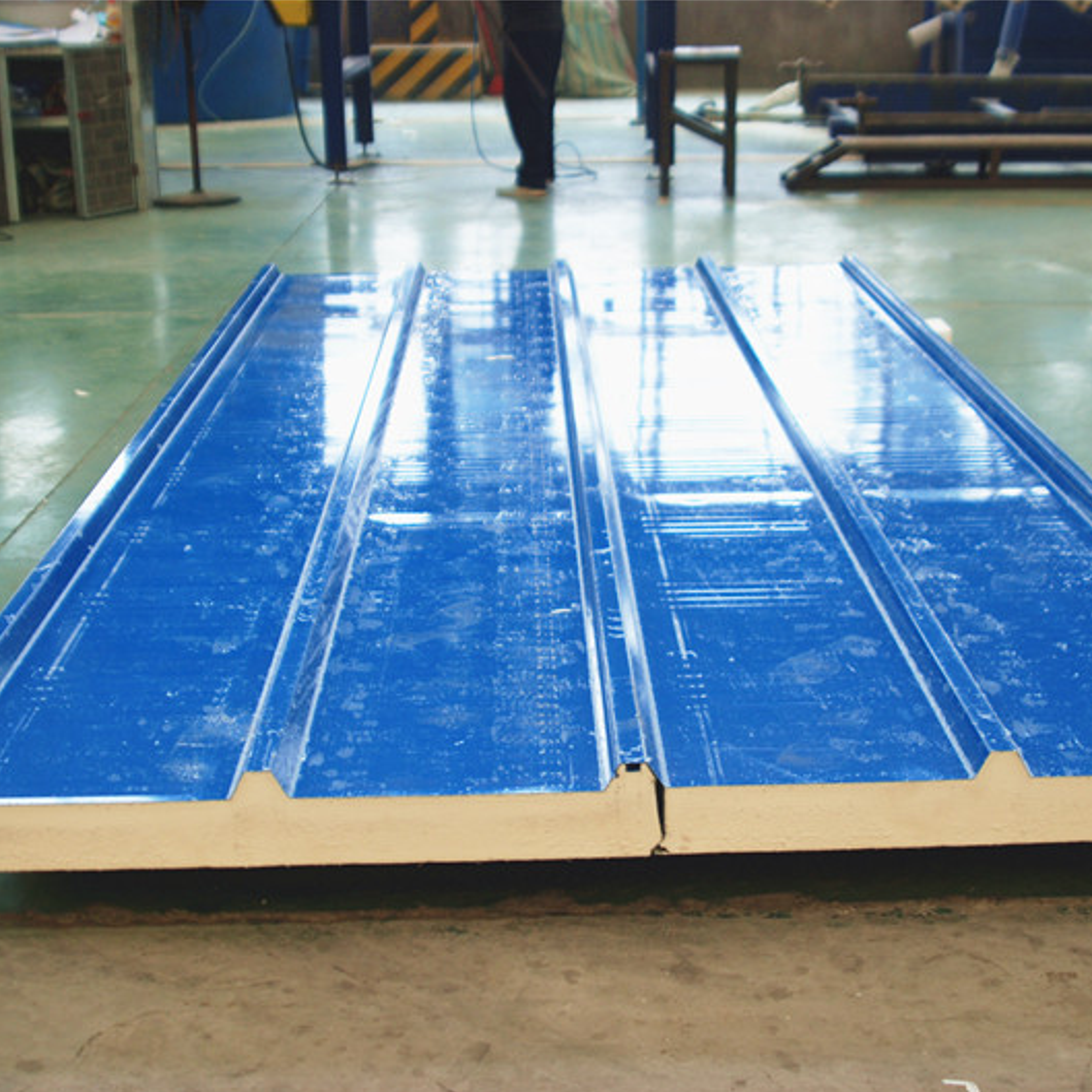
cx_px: 628
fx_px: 1927
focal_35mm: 54
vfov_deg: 31.6
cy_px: 550
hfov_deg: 31.6
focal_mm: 28
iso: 200
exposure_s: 1/60
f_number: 4
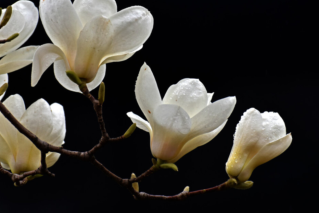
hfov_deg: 5.5
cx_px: 138
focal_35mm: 377
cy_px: 81
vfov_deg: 3.6
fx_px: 3337
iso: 560
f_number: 5.3
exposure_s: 1/500
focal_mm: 195
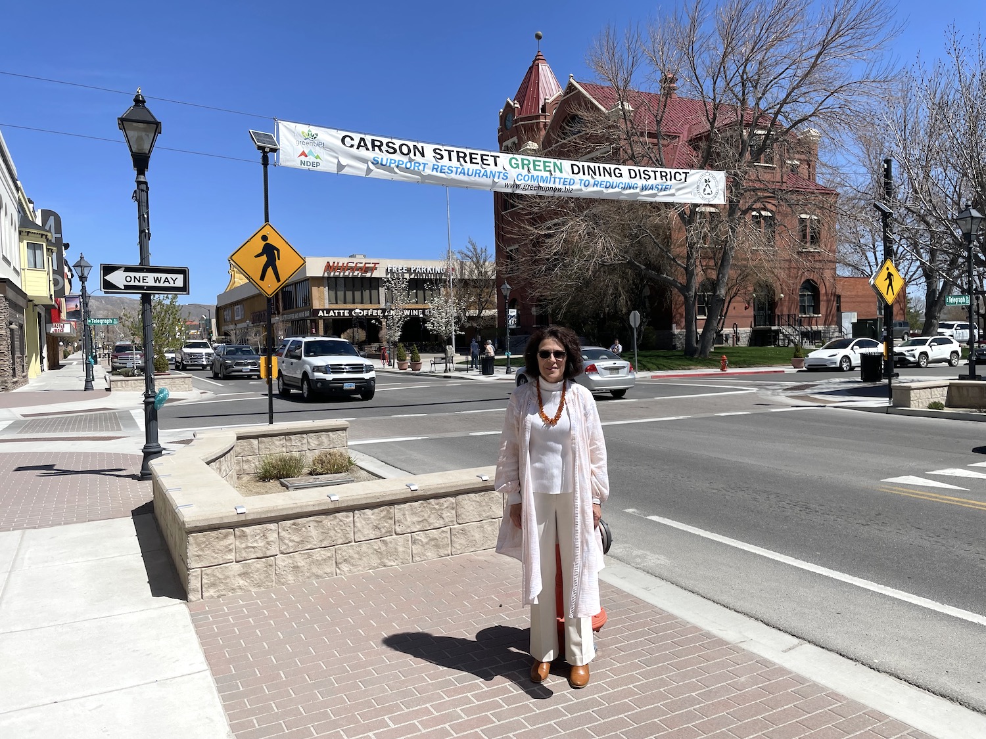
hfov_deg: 67.3
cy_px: 370
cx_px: 493
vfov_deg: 53.1
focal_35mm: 26
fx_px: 741
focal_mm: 4.2
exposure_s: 1/4651
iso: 32
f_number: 1.6
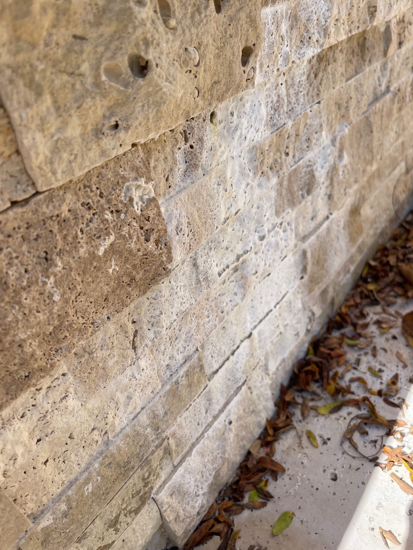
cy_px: 275
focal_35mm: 26
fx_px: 414
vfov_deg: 67.3
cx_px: 206
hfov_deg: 53.1
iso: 32
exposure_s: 1/1225
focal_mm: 5.1
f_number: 1.6
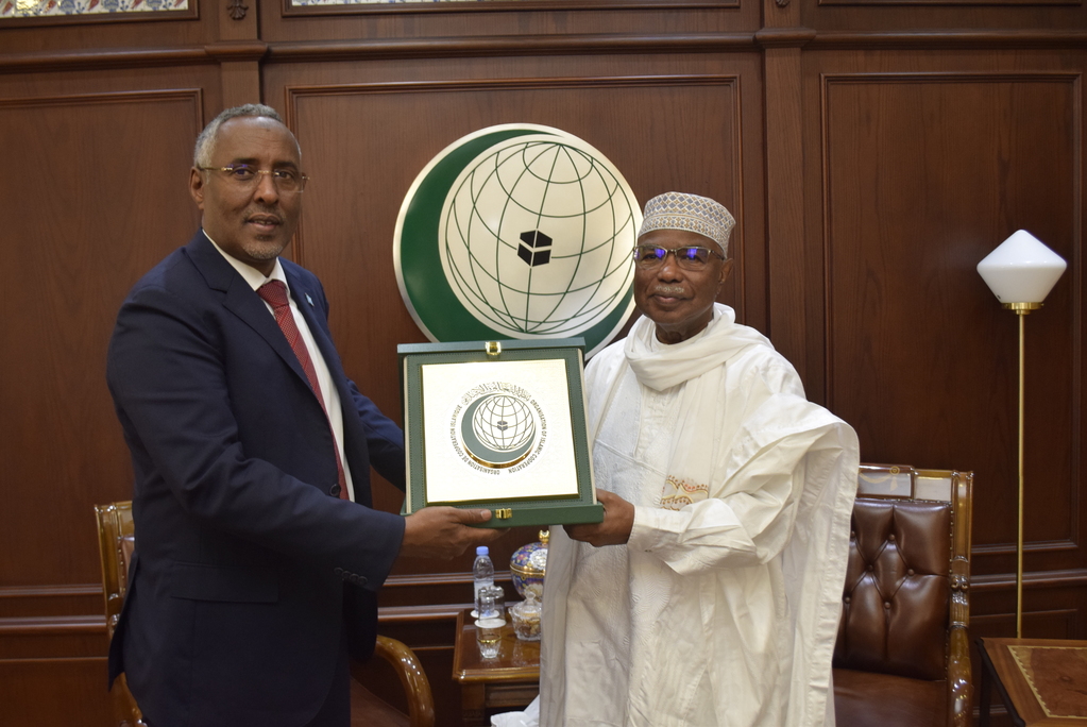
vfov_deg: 40.0
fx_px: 997
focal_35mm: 33
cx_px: 544
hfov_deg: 57.2
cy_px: 364
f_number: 4
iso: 800
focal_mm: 22
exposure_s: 1/60
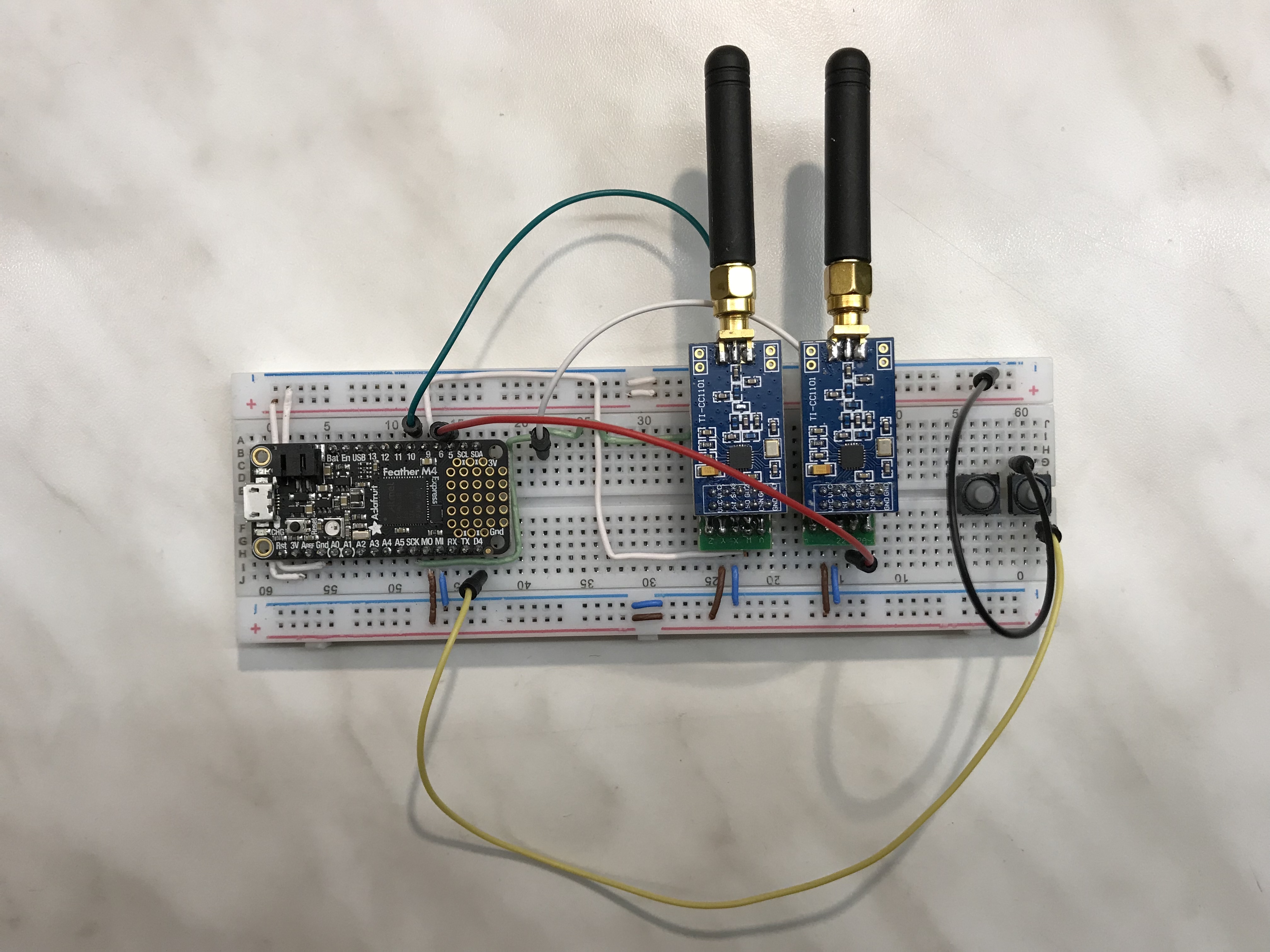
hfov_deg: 63.4
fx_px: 1027
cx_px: 635
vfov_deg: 49.7
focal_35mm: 28
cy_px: 476
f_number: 1.8
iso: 25
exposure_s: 1/33
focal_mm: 3.99
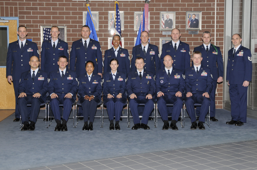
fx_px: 342
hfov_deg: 41.2
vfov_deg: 28.0
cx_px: 128
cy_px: 85
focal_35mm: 48
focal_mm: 32
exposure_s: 1/60
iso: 320
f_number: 8
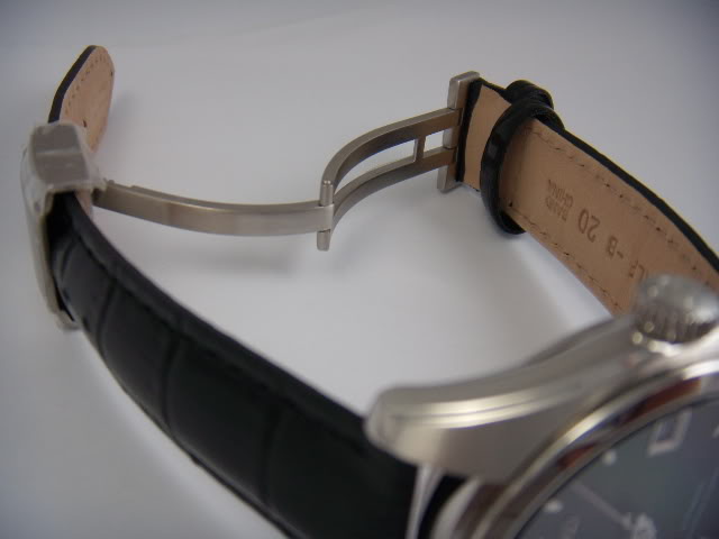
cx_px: 360
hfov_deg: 49.0
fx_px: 789
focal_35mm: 38
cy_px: 270
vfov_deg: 37.7
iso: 64
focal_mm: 6.4
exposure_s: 1/80
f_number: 3.5
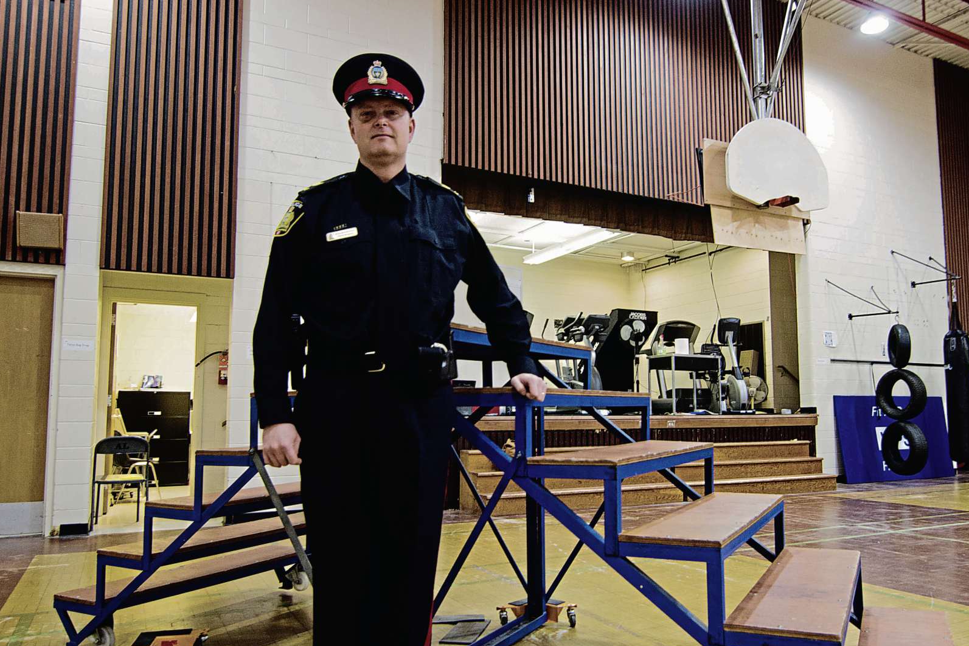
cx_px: 535
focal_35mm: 27
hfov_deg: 67.2
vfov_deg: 47.9
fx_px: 727
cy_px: 347
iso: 400
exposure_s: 1/25
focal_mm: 14
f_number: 2.8
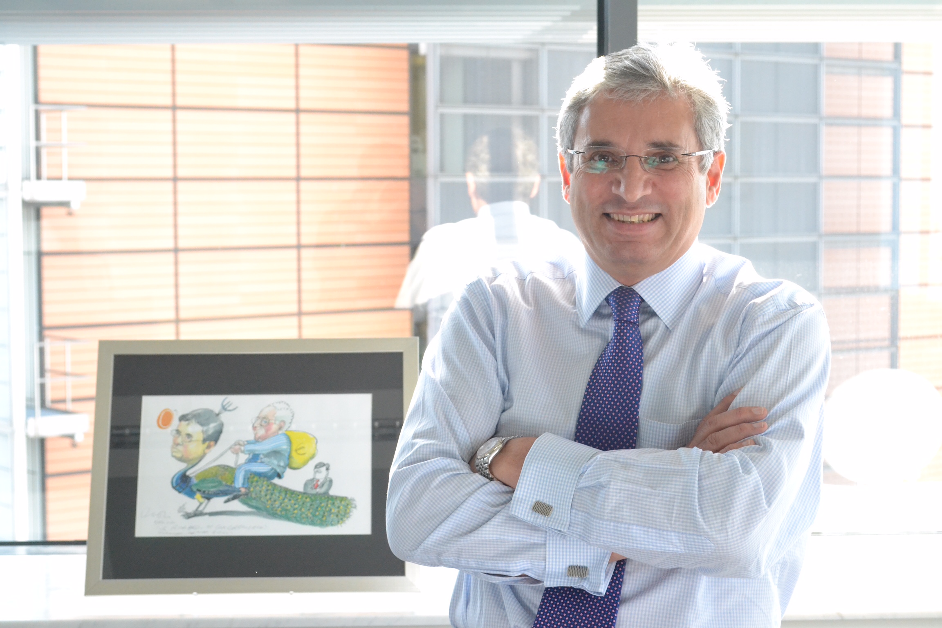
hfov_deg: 29.2
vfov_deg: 19.7
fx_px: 1805
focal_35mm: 69
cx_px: 471
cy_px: 314
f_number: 8
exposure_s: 1/250
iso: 3200
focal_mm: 46
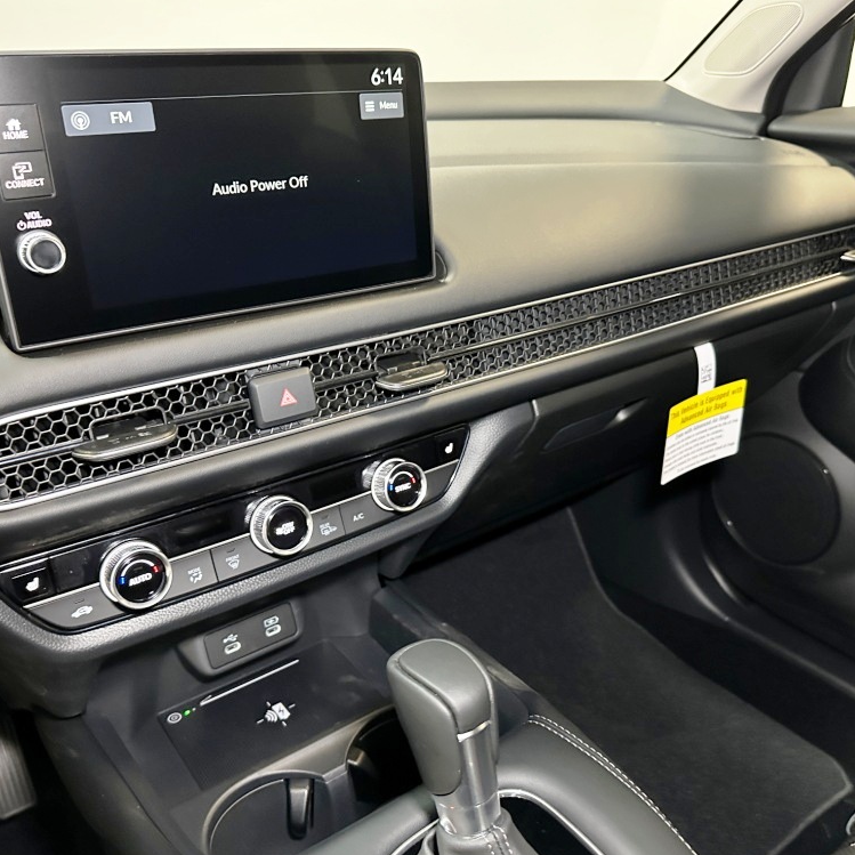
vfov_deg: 55.6
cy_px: 429
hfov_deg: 55.6
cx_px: 418
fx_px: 810
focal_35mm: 29
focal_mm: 6.86
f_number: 1.78
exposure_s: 1/30
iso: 800
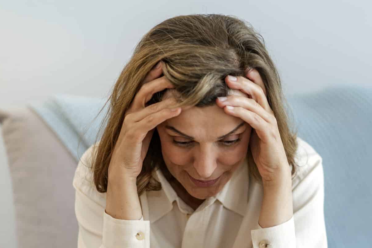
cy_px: 190
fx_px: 1488
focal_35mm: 144
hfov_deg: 14.2
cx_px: 308
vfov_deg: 9.5
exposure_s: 1/125
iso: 125
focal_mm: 85
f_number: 2
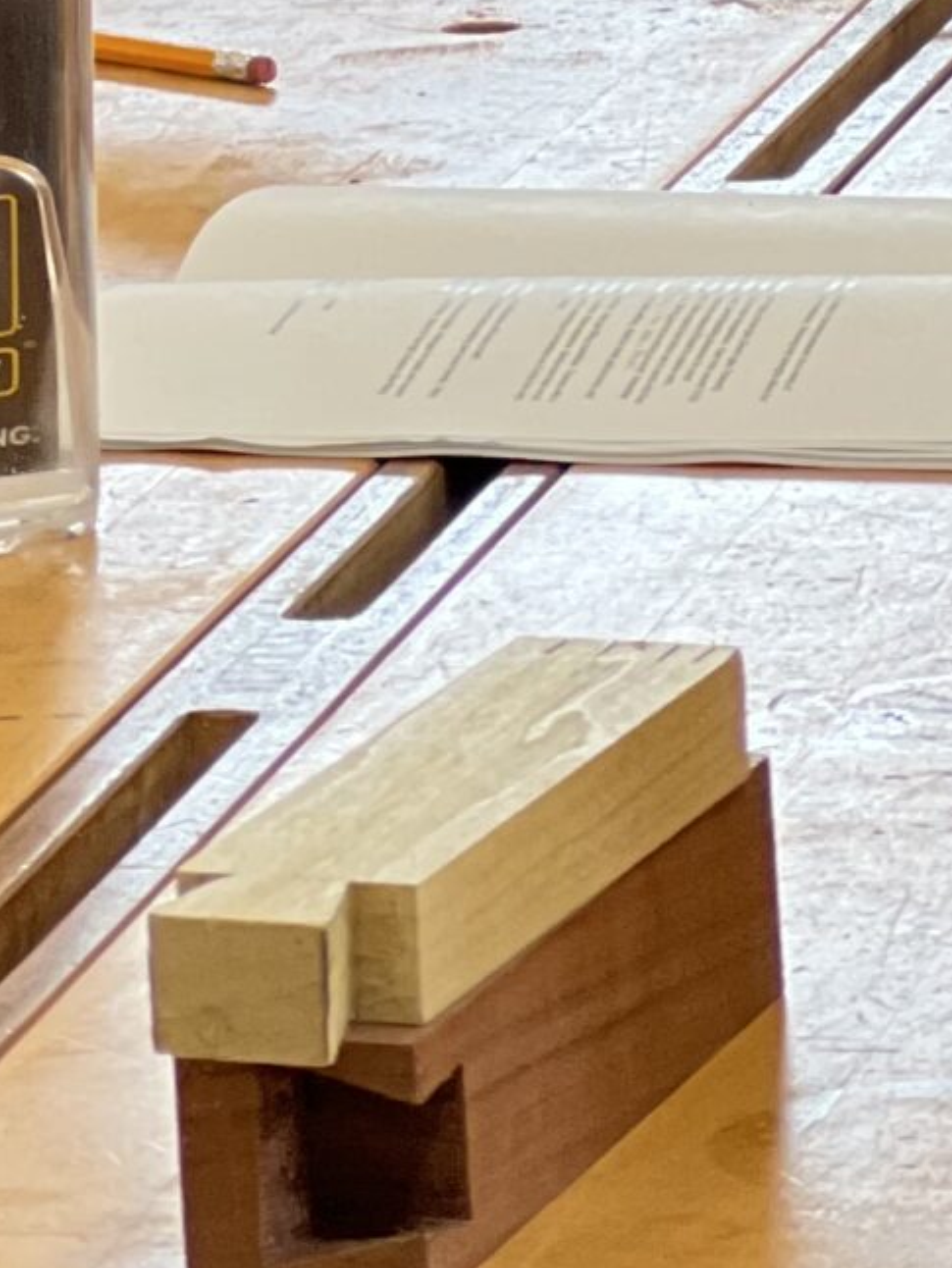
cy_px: -1050
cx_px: -353
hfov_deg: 4.9
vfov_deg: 6.3
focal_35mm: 305
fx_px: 11177
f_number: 2.8
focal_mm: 9
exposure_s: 1/60
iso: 160
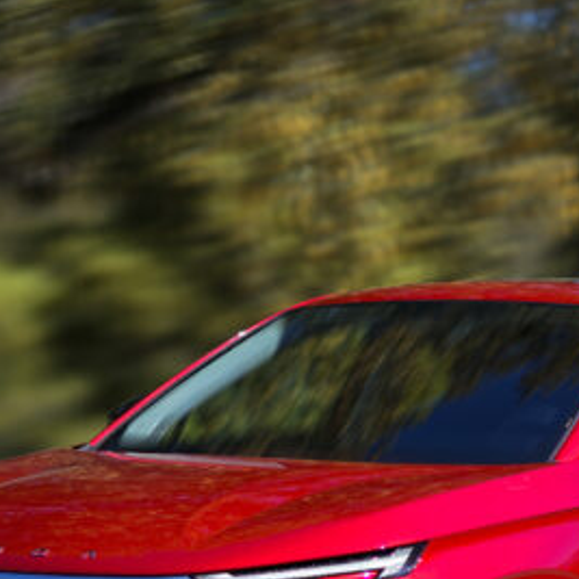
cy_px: 524
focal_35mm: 163
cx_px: 555
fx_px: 3085
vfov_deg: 10.7
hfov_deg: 10.6
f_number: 1.8
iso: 100
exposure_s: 1/3200
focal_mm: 50
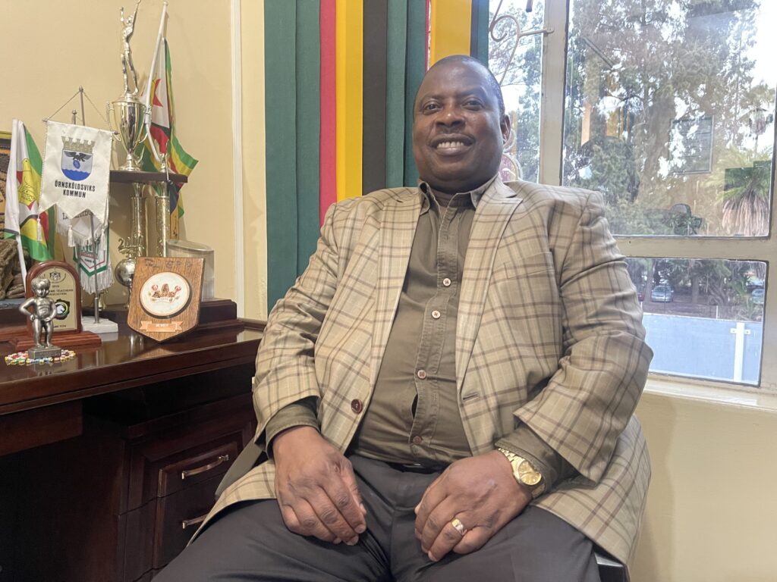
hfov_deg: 67.3
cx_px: 388
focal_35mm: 26
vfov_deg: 53.1
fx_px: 584
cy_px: 291
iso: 500
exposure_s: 1/25
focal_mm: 5.1
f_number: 1.6
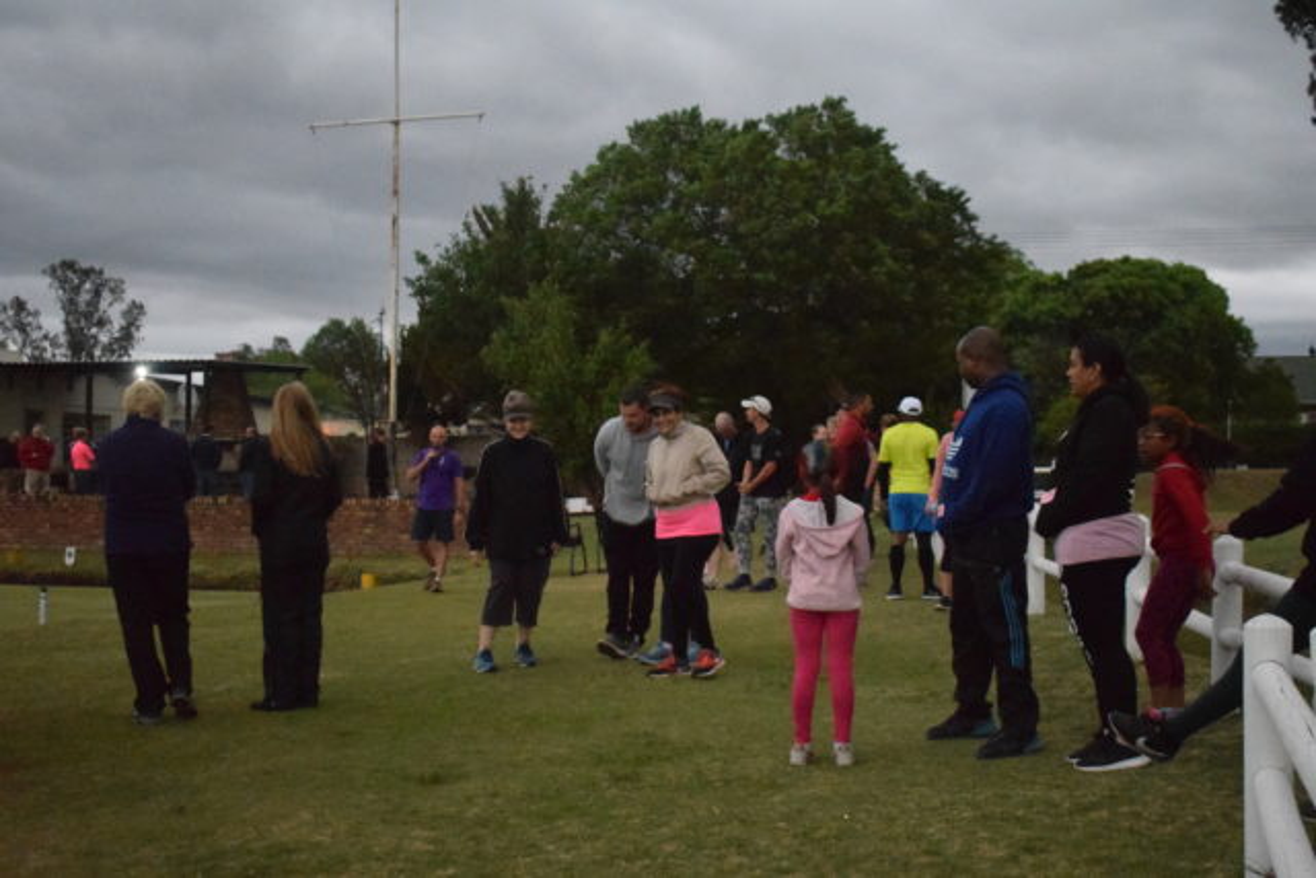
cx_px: 658
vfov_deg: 26.5
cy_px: 439
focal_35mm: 51
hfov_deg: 38.9
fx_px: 1865
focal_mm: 34
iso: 12800
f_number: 4.5
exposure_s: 1/2500
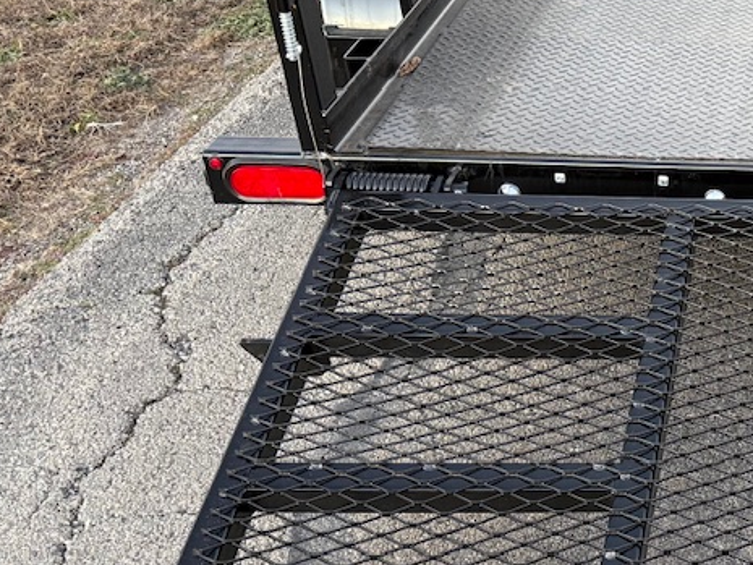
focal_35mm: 66
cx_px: 944
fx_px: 1436
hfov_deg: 25.7
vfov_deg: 22.3
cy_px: 316
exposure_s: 1/92
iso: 200
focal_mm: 6.76
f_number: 1.78
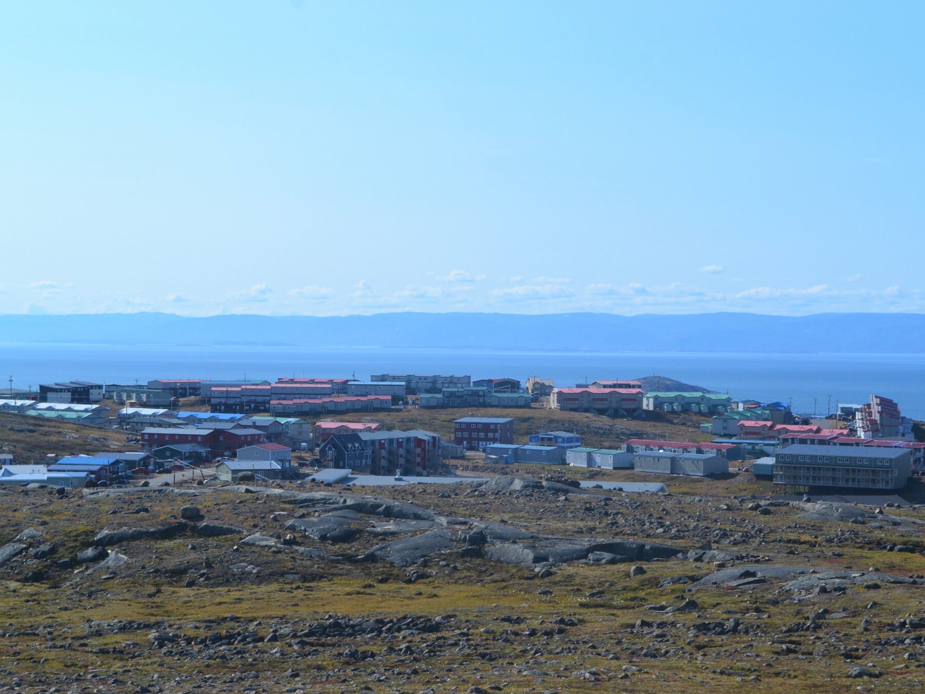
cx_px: 483
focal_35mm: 90
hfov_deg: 21.9
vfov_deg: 16.5
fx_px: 2393
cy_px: 347
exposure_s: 1/500
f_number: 11
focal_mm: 55
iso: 320
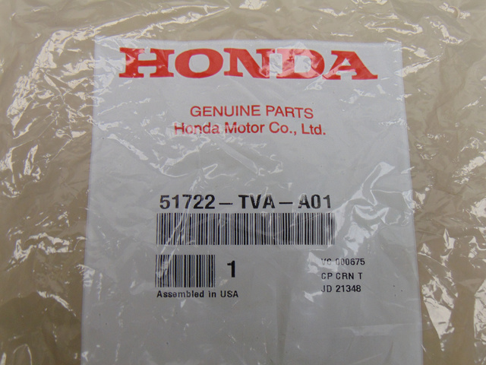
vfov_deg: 34.3
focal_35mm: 42
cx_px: 243
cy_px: 182
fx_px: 590
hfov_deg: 44.8
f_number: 3.3
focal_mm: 7.6
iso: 100
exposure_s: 1/30
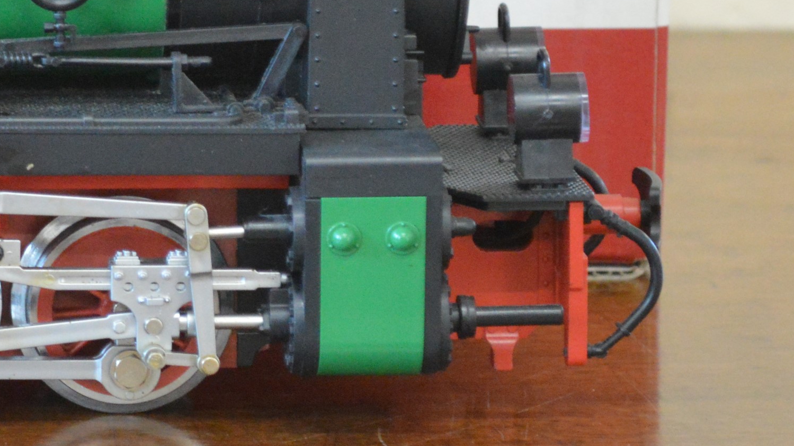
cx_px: -262
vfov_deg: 5.2
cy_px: -159
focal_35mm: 230
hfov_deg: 9.2
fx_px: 4850
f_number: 5.6
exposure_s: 1/30
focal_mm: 55
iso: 3200
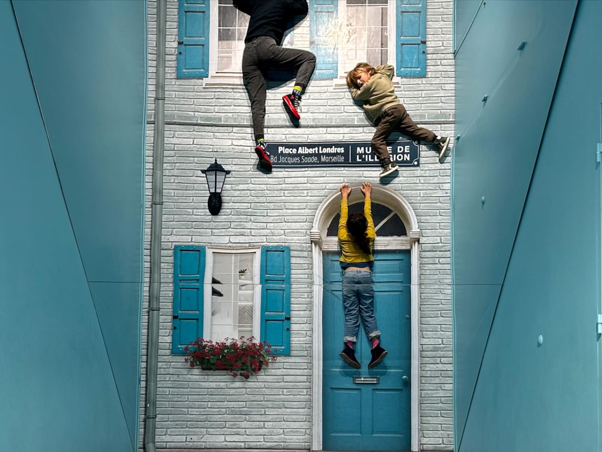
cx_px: 301
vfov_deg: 56.8
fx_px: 418
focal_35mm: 24
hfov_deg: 71.6
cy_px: 226
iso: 125
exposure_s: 1/100
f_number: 1.78
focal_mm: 6.86
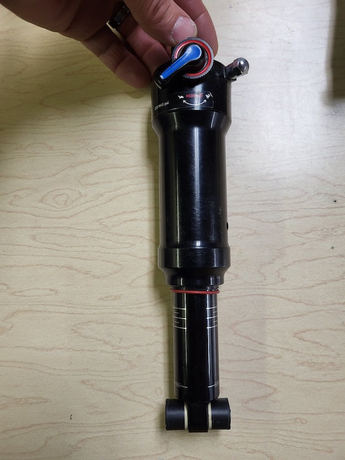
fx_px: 346
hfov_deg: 53.1
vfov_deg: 67.3
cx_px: 172
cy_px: 230
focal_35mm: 26
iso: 200
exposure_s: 1/120
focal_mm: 5.4
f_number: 1.8
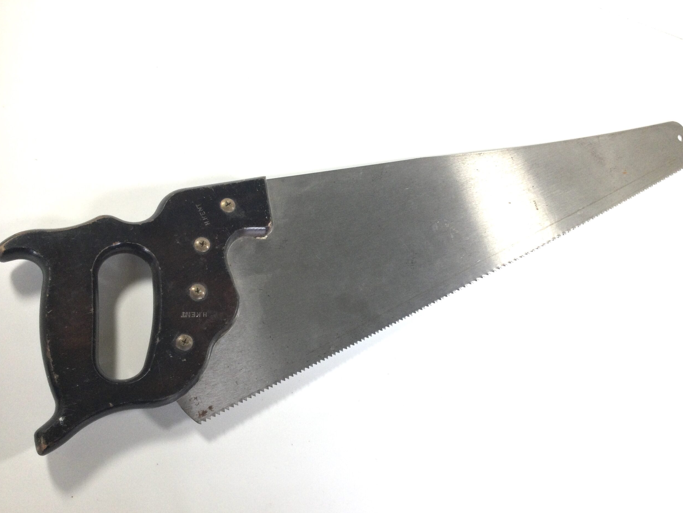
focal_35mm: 32
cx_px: 345
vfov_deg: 44.2
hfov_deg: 56.8
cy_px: 263
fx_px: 631
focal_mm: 3.3
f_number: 2.4
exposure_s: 1/100
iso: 32
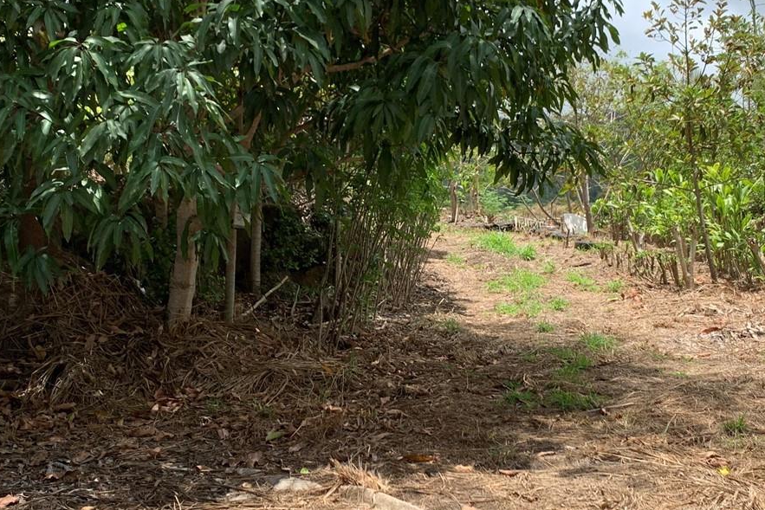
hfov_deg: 40.3
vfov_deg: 27.5
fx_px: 1041
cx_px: 419
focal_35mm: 49
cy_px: 251
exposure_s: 1/1468
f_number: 1.8
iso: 25
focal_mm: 4.25
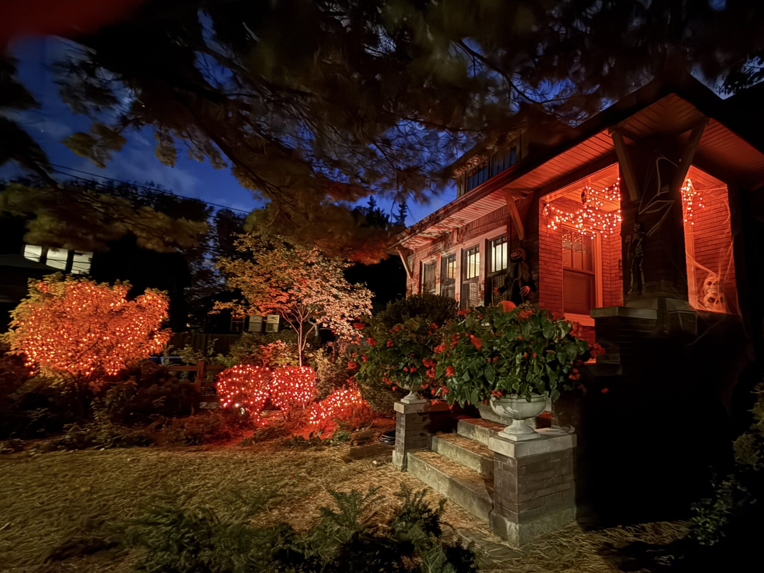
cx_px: 382
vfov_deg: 85.7
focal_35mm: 14
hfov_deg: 102.1
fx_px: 309
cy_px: 286
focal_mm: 2.22
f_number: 2.2
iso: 2000
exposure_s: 1/7
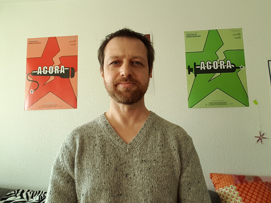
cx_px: 136
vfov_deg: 63.4
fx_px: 164
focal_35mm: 21
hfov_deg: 79.0
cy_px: 102
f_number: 1.7
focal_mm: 2.1
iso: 64
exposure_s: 1/50
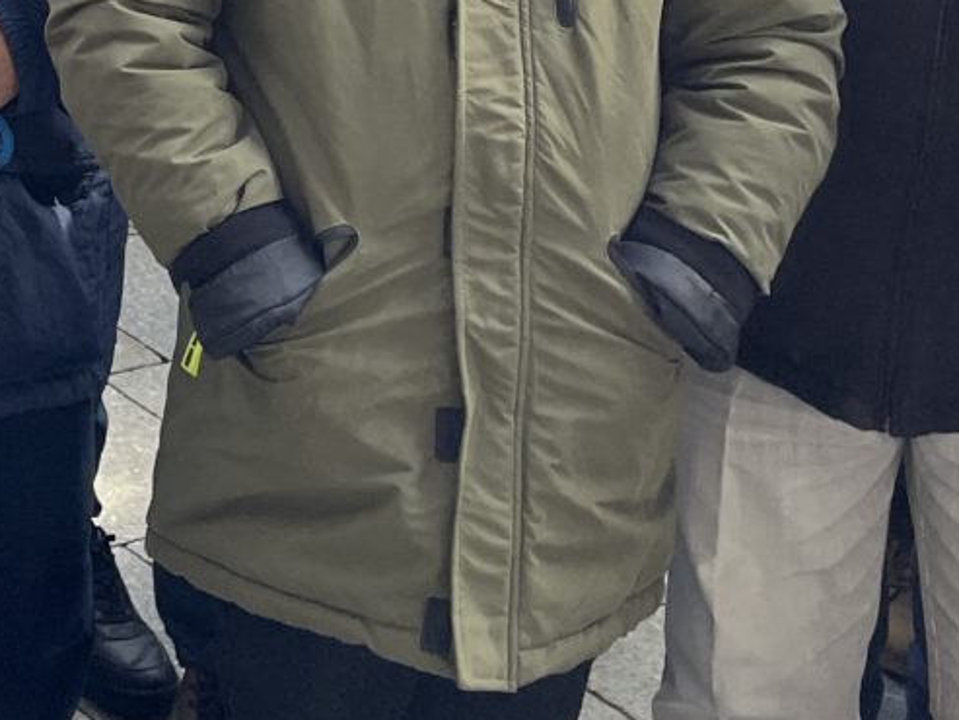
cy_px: -691
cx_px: -230
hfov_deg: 17.3
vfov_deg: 12.2
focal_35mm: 108
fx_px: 2993
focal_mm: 5.1
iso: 50
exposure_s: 1/550
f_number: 1.6
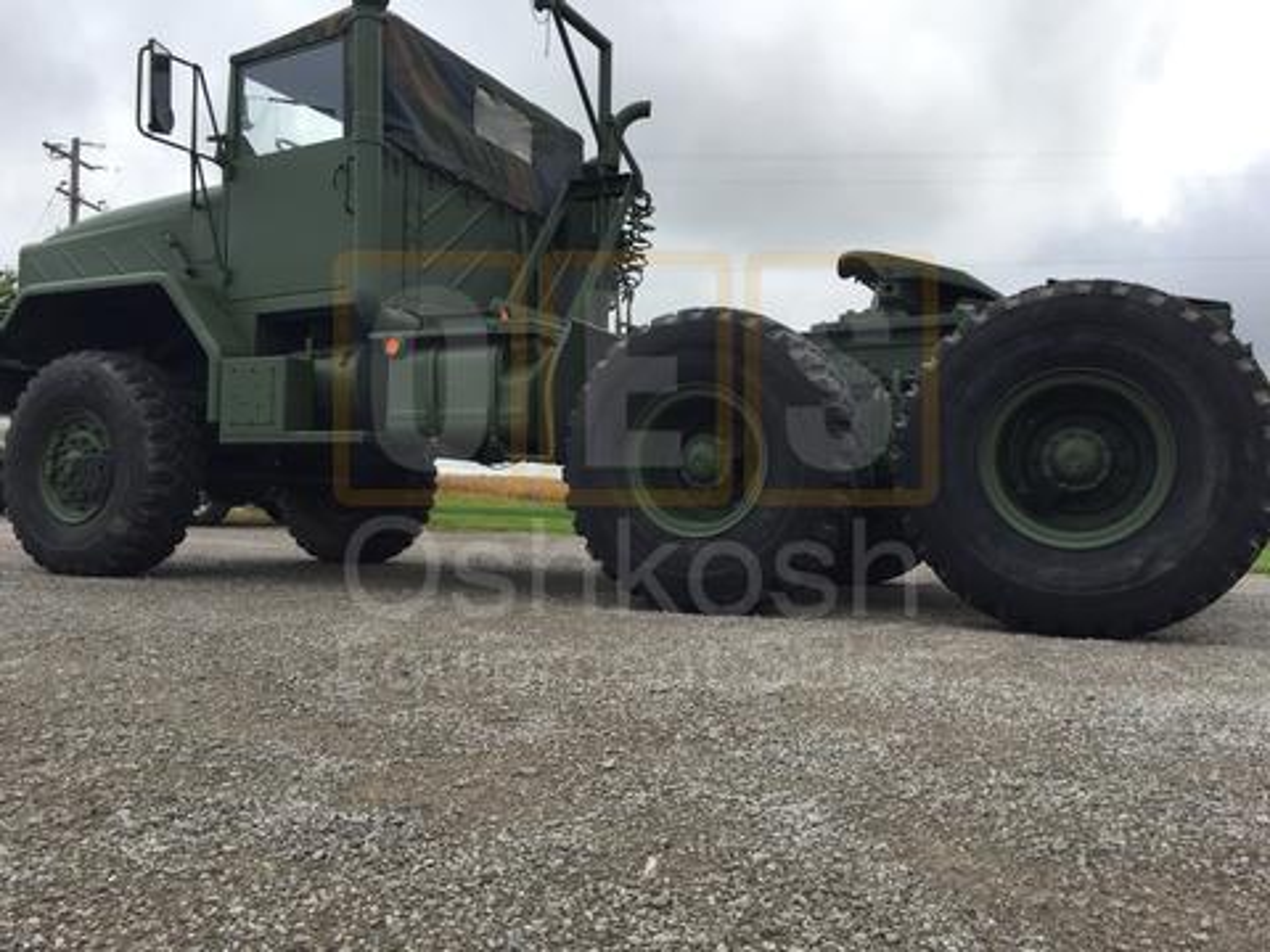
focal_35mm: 29
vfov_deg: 48.2
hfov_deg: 61.7
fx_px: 1064
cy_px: 476
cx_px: 635
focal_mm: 4.15
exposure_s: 1/1163
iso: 32
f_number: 2.2
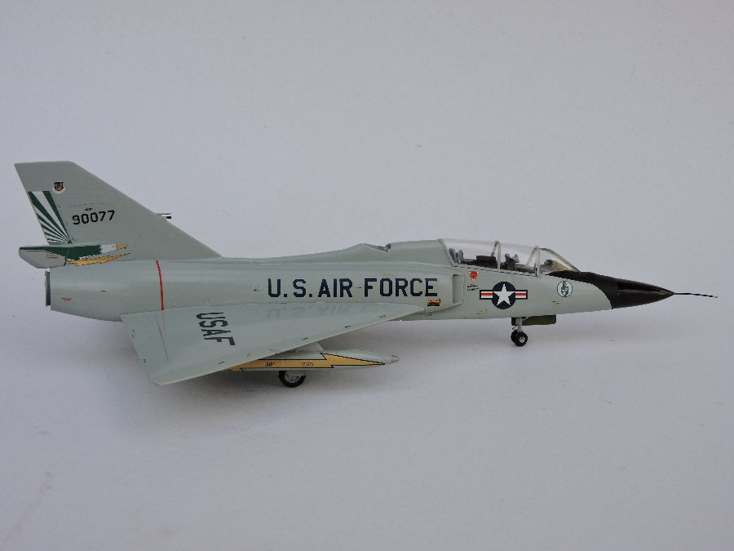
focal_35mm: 65
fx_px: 1378
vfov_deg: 22.6
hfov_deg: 29.8
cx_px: 367
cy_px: 276
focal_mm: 11.6
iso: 100
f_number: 4.2
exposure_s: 1/320
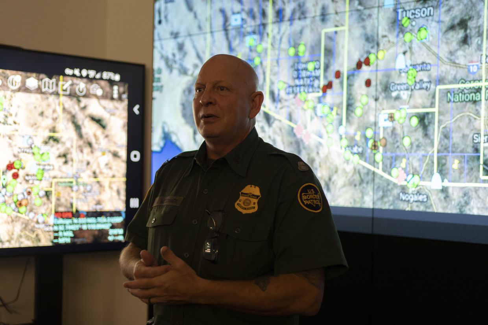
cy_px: 162
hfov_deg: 54.4
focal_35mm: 35
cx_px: 244
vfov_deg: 37.8
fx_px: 474
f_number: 2
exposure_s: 1/125
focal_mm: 35
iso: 1000
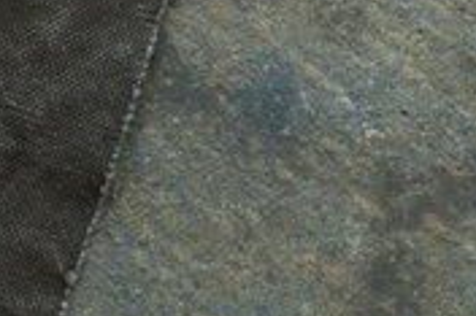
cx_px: -19
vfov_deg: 9.6
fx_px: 1823
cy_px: -200
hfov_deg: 14.6
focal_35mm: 138
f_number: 13
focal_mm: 25.4
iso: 800
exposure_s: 1/25
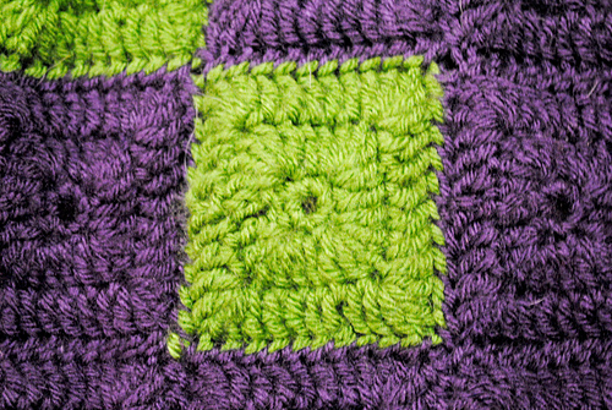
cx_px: 306
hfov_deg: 24.6
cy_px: 205
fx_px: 1405
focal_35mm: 82
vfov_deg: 16.6
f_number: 5.6
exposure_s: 1/3
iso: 1600
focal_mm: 55
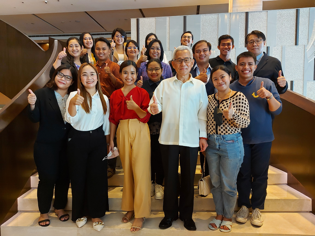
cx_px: 158
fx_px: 218
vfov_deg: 56.8
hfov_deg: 71.6
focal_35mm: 24
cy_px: 118
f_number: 1.8
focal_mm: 5.23
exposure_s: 1/24
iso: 320
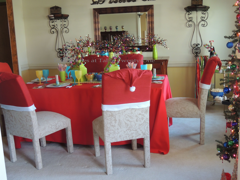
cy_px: 90
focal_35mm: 43
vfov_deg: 33.6
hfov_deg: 43.9
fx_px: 298
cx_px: 120
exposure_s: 1/20
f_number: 3.4
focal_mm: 7.6
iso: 400
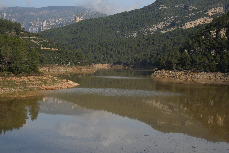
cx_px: 114
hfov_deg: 28.8
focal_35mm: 70
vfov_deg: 19.5
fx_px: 445
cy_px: 76
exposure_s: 1/320
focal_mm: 70
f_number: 9
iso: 125
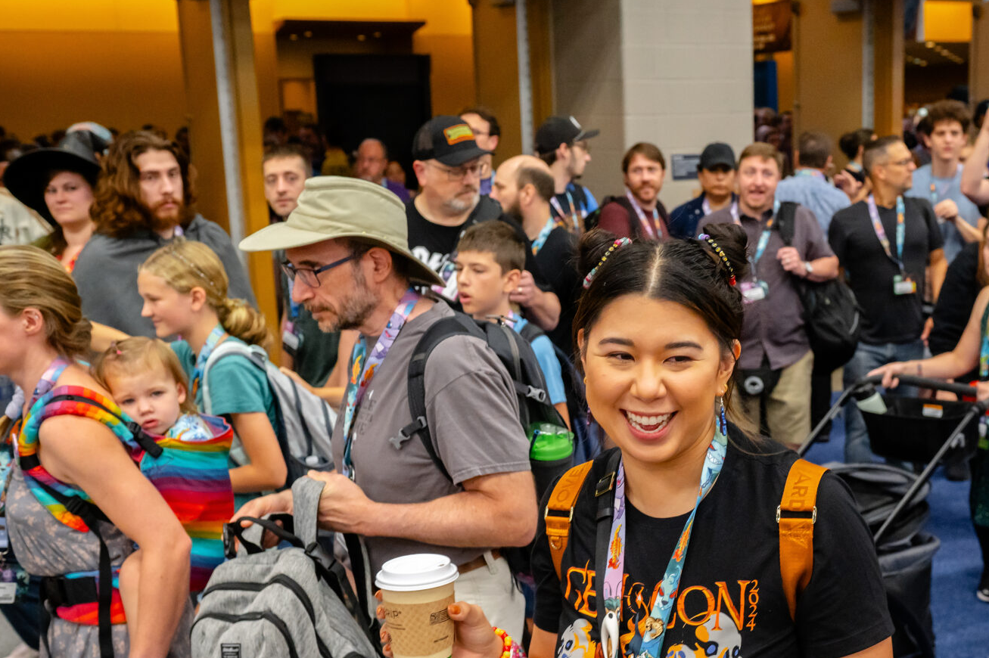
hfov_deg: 41.1
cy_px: 408
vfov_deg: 28.5
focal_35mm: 47
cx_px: 695
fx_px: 1290
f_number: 4
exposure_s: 1/400
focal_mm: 32
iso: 2000
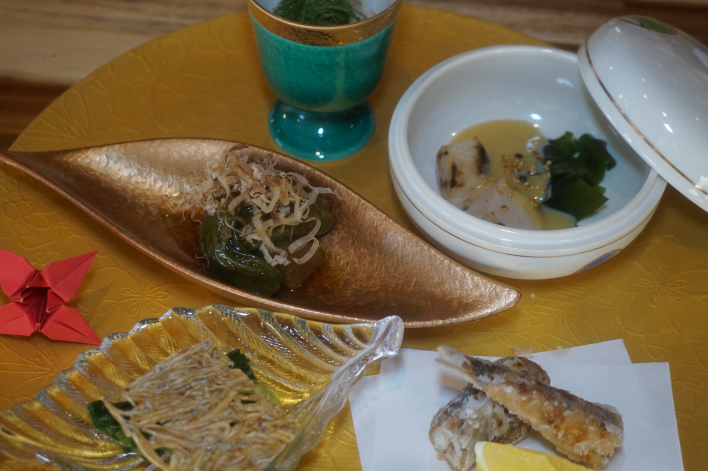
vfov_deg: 24.6
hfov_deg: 36.3
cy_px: 257
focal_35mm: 55
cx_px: 344
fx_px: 1081
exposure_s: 1/60
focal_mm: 30
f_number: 4
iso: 250
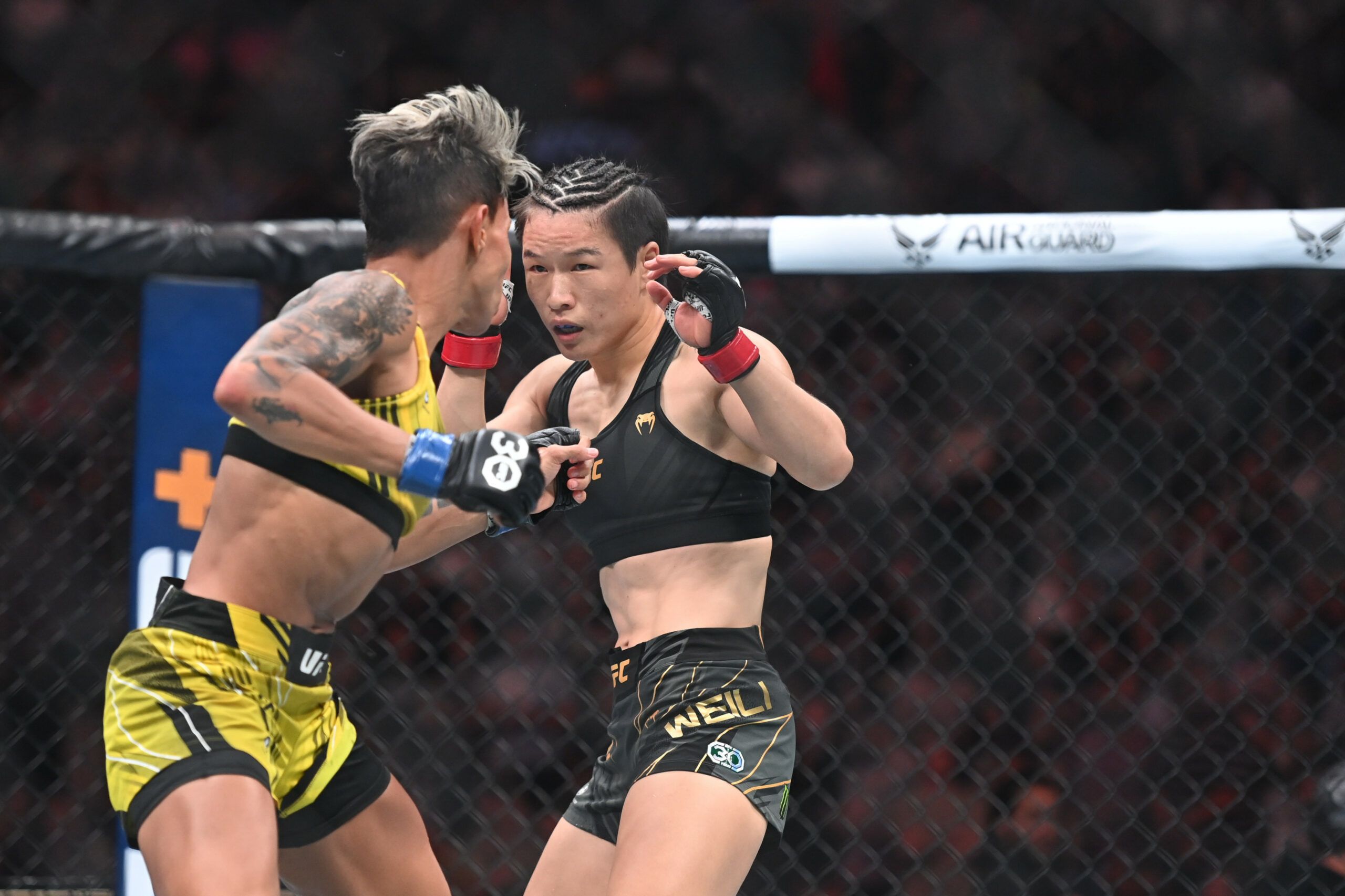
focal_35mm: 155
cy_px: 448
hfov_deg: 13.3
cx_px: 672
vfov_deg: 8.9
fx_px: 5790
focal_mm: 155
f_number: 3.5
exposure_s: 1/1000
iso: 3200
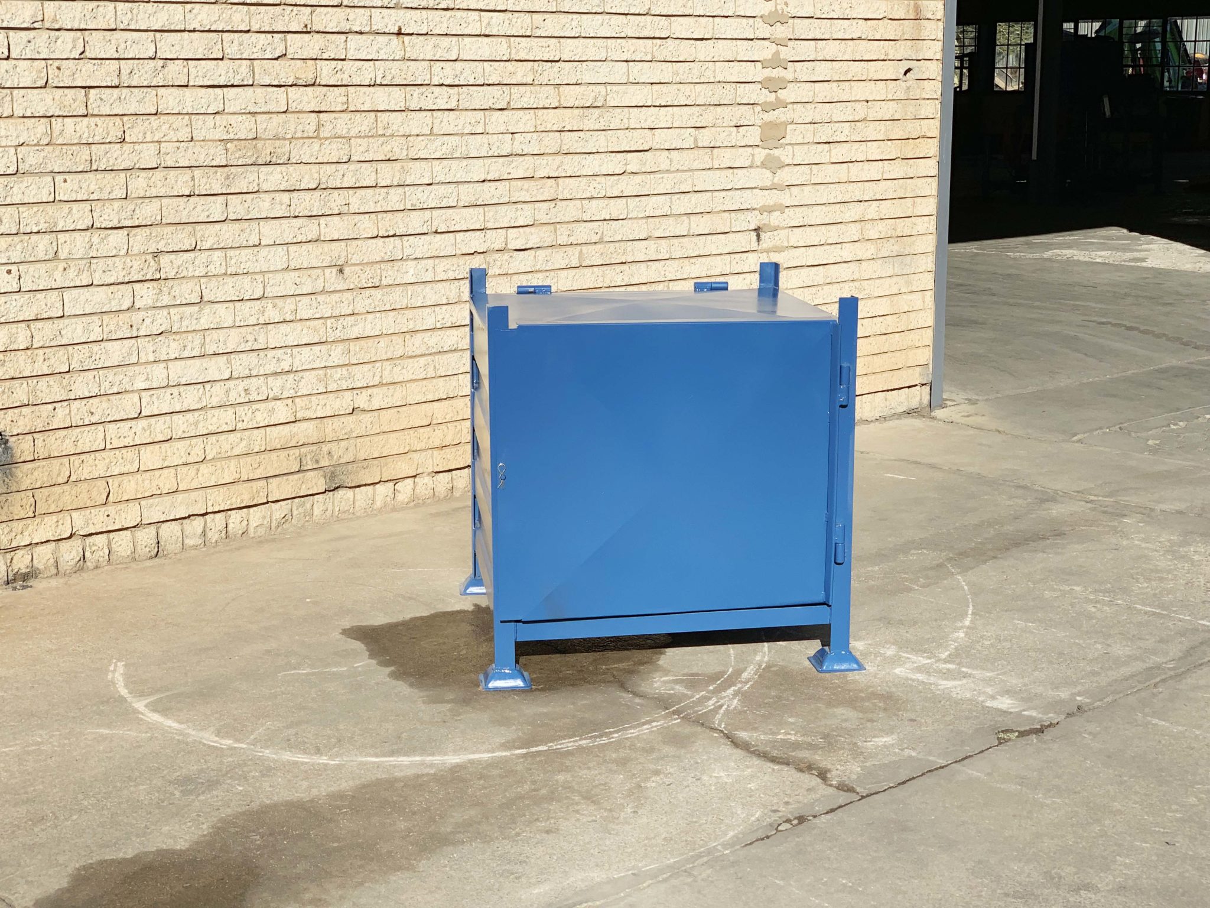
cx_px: 605
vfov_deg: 28.0
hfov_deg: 36.8
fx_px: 1818
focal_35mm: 52
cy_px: 454
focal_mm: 6
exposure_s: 1/1597
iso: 16
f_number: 2.4
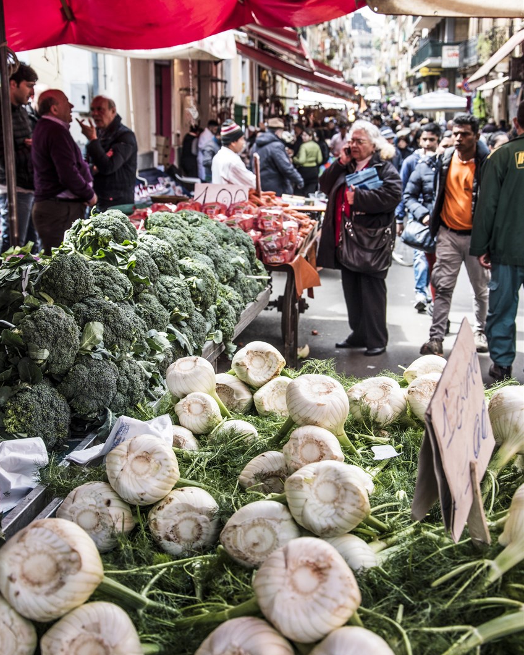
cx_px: 261
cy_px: 293
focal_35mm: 51
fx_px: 989
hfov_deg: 29.7
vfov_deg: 36.6
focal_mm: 30
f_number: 4.2
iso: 100
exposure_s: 1/250
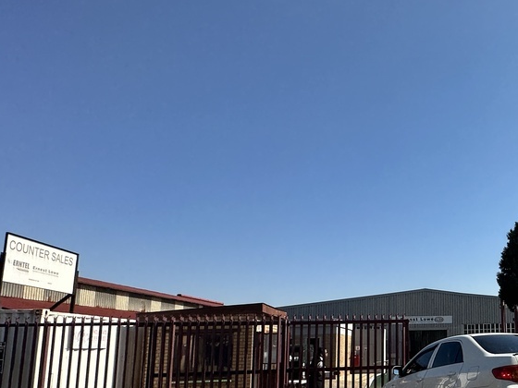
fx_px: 449
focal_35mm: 30
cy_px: 282
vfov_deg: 45.5
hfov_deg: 51.4
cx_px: 486
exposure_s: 1/1689
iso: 50
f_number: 2.2
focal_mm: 2.22
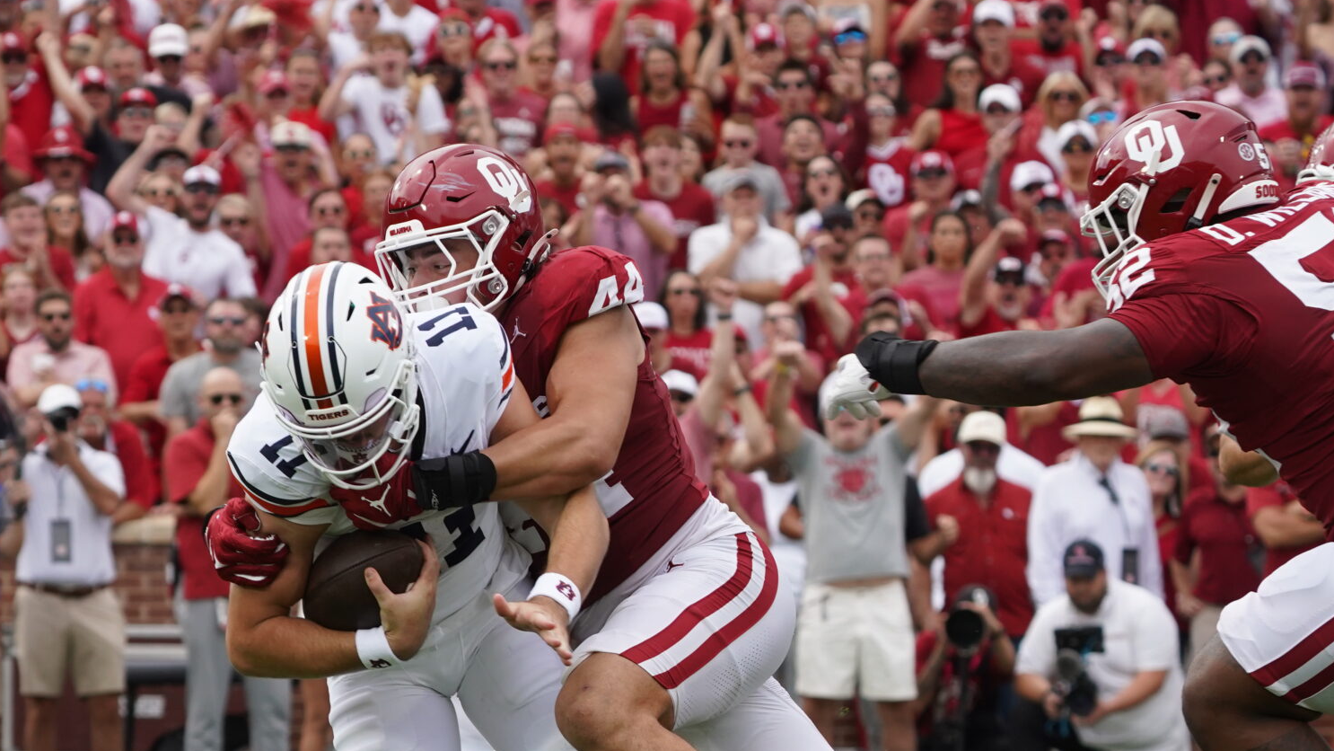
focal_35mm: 361
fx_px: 12770
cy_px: 581
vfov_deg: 3.4
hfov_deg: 6.0
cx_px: 390
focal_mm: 200
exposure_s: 1/1250
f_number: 7.1
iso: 1000
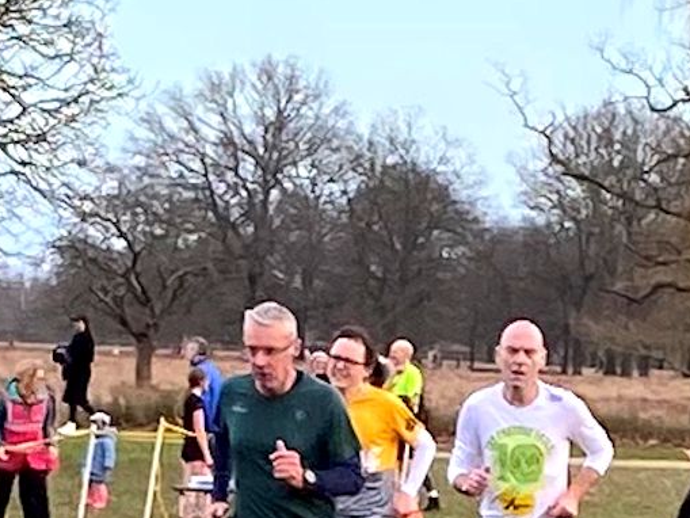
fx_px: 977
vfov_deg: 28.8
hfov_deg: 36.6
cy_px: 437
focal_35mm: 49
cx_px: 611
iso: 32
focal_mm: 4.25
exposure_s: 1/297
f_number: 1.8
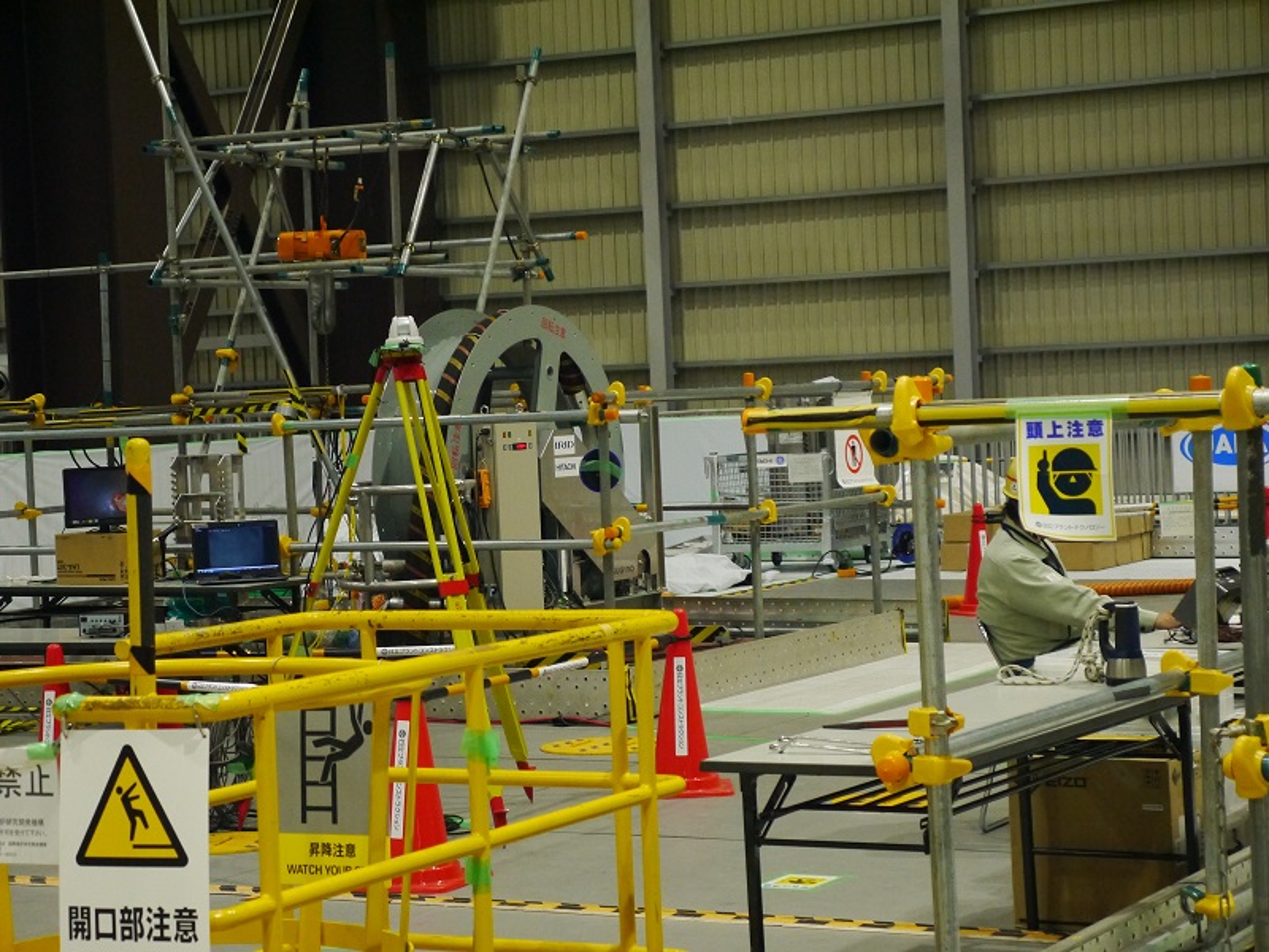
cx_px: 634
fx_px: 3079
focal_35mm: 84
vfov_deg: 17.6
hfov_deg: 23.3
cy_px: 476
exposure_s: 1/80
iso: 1600
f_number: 5.6
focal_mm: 42
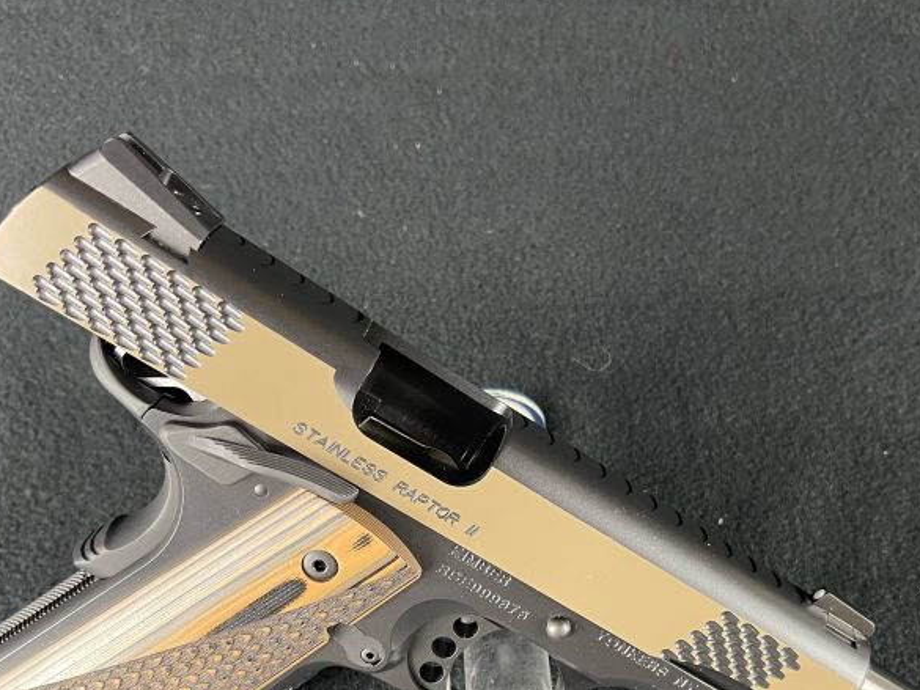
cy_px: 497
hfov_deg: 46.8
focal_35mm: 40
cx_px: 489
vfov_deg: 35.4
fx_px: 1063
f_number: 1.6
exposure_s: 1/60
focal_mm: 5.1
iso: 320
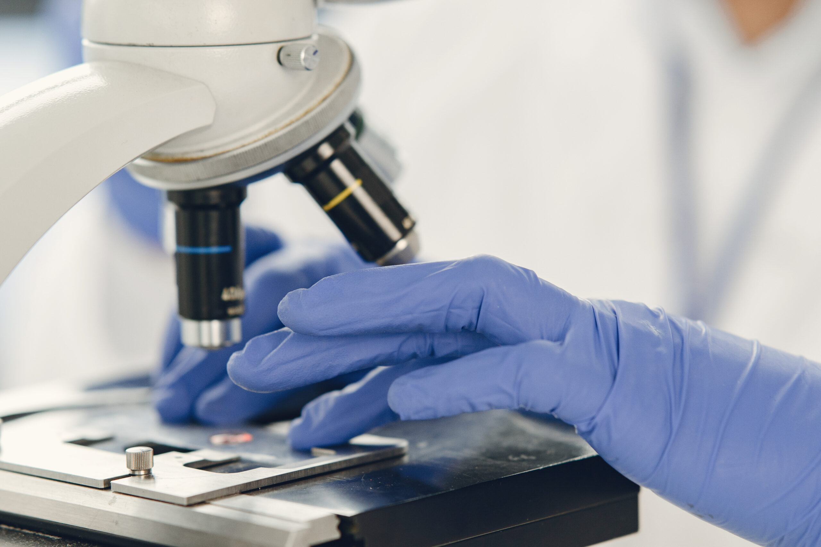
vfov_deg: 10.8
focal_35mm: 127
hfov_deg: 16.1
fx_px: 2896
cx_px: 410
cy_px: 274
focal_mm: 85
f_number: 2.8
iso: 400
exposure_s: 1/200
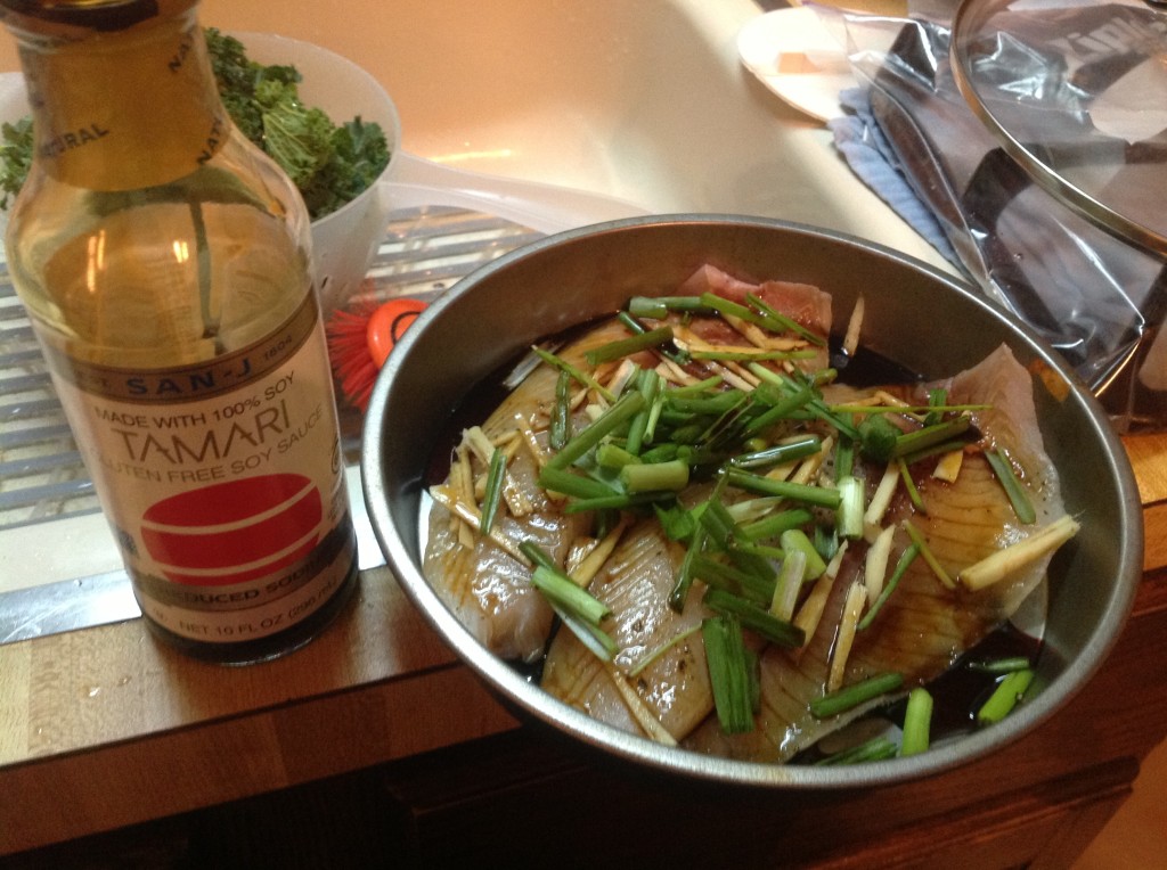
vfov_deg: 40.6
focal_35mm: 35
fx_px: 1178
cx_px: 584
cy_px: 435
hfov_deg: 52.7
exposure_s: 1/15
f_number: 2.4
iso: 250
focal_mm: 4.28
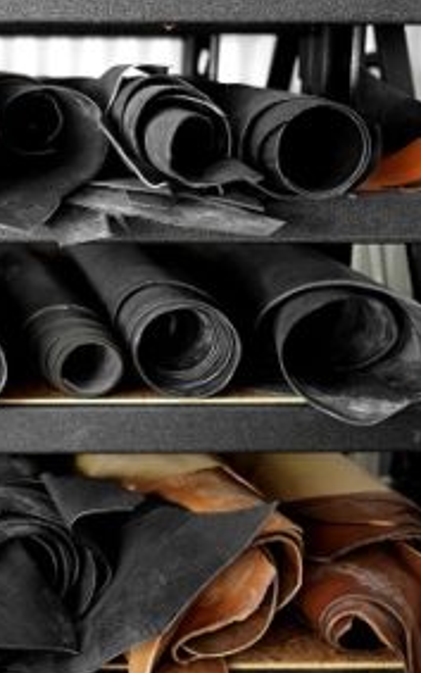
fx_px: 1339
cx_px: -235
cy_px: 265
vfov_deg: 28.1
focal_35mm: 73
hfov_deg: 16.1
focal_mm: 23
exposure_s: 1/4.3
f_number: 1.4
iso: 800
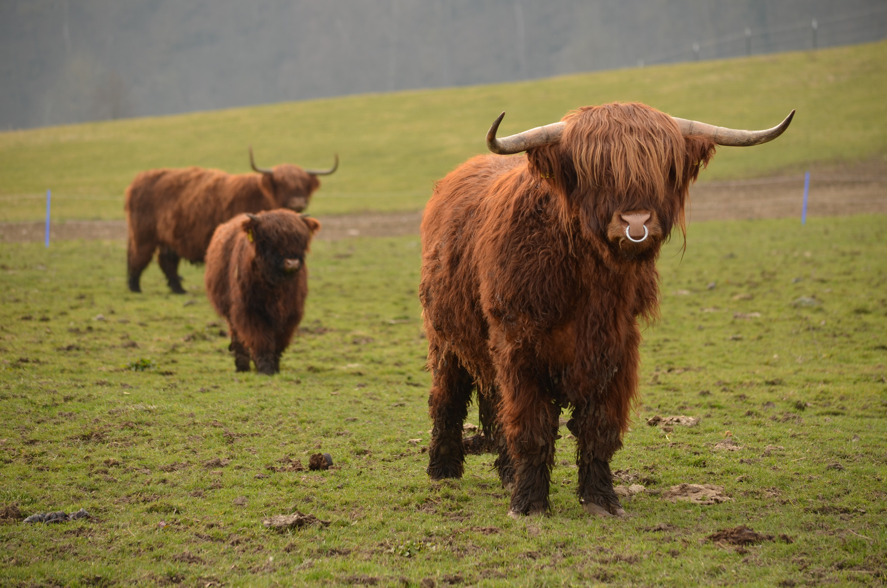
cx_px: 444
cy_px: 294
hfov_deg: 10.6
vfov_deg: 7.0
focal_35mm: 195
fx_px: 4794
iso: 100
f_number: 4.8
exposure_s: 1/200
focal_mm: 130
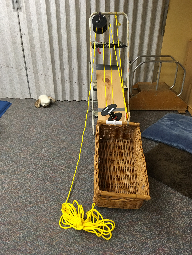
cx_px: 96
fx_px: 214
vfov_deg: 61.7
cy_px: 128
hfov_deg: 48.2
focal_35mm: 29
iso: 125
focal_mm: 4.15
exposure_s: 1/30
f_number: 2.2
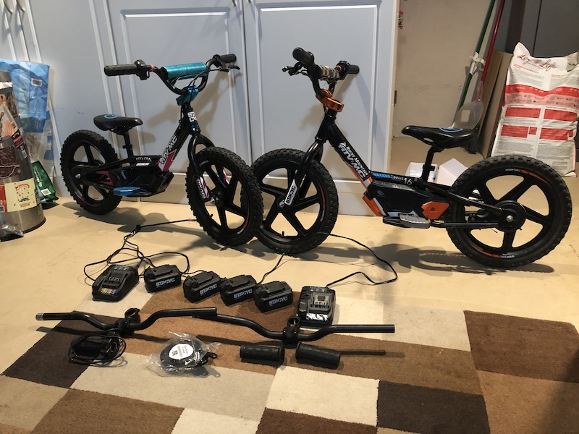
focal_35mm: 28
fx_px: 468
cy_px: 217
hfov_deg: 63.4
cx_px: 290
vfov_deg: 49.7
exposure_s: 1/6
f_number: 1.8
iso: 80
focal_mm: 4
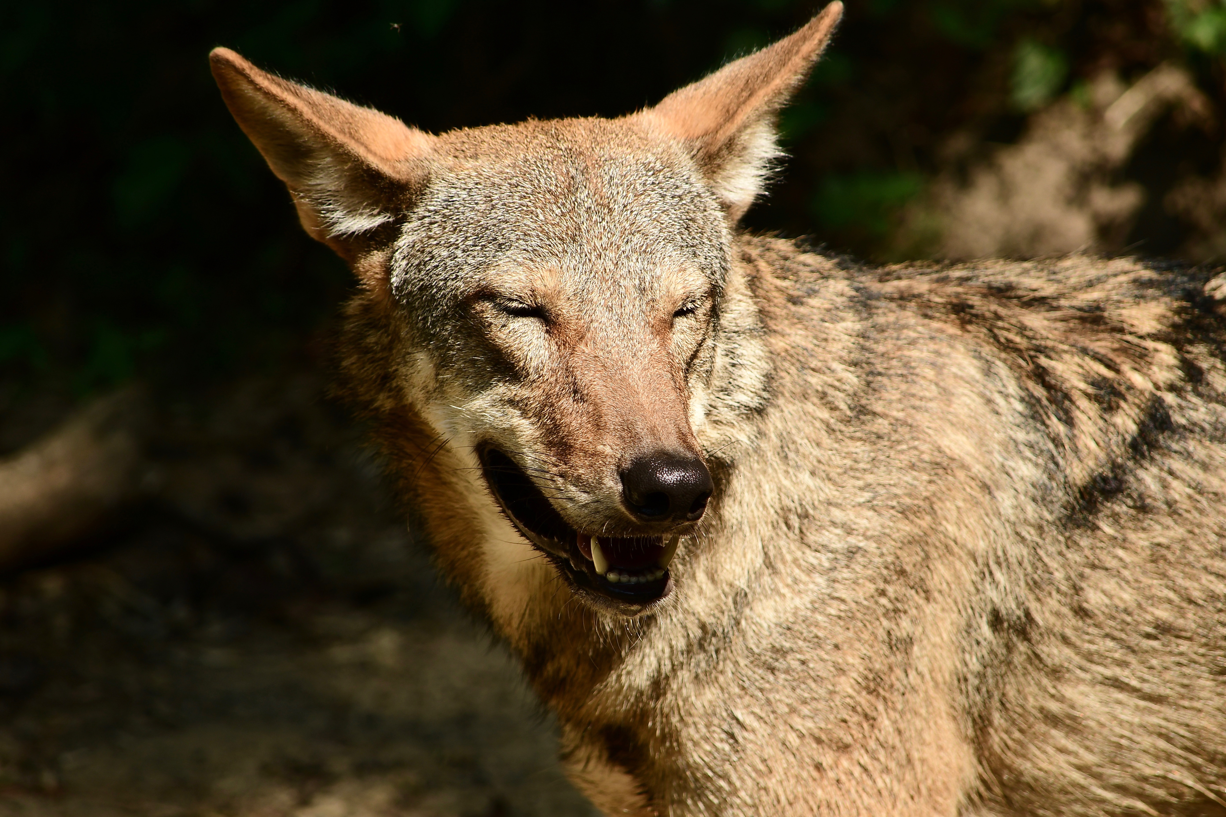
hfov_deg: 4.6
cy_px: 408
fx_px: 15324
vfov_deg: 3.1
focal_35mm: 450
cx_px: 613
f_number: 6.3
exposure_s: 1/500
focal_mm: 300
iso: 220
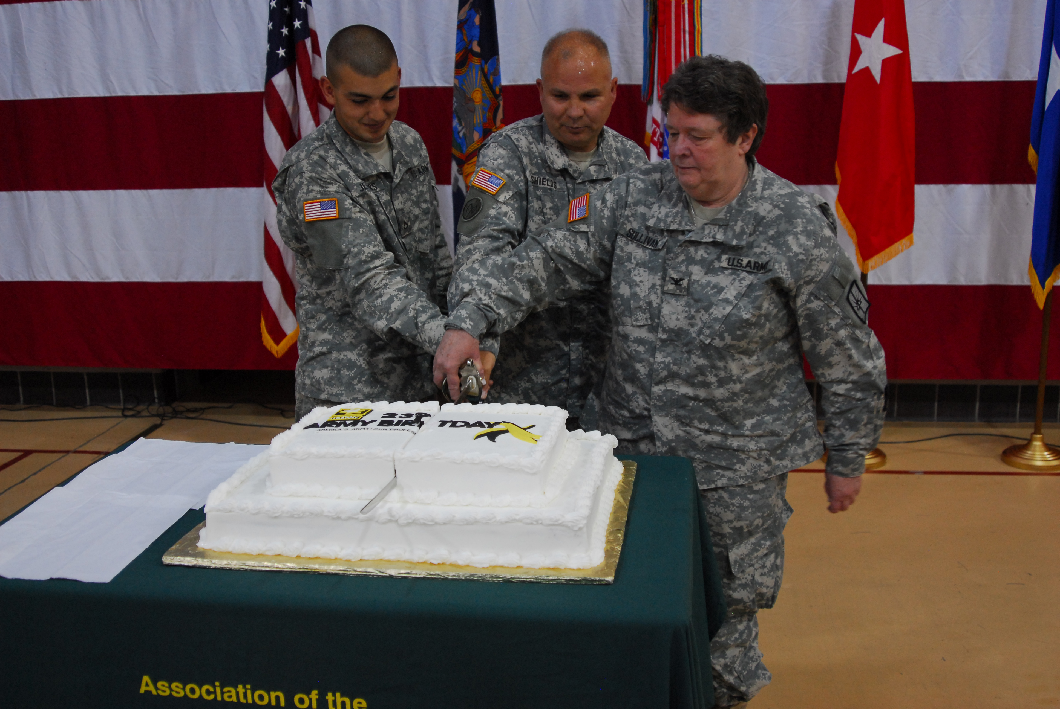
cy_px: 354
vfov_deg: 37.0
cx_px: 530
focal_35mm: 36
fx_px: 1061
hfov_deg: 53.1
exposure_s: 1/30
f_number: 2.8
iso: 500
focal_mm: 24
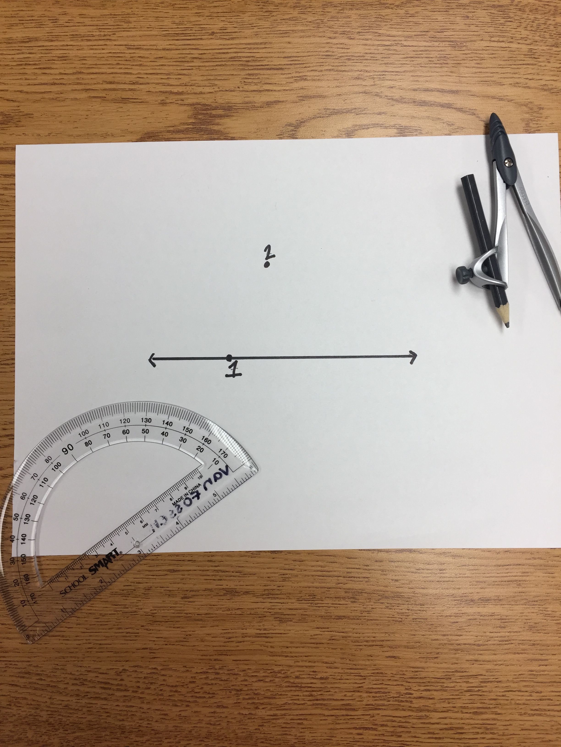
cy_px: 374
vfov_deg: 61.7
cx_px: 280
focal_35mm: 29
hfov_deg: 48.2
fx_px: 627
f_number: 2.2
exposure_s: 1/120
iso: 50
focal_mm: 4.15
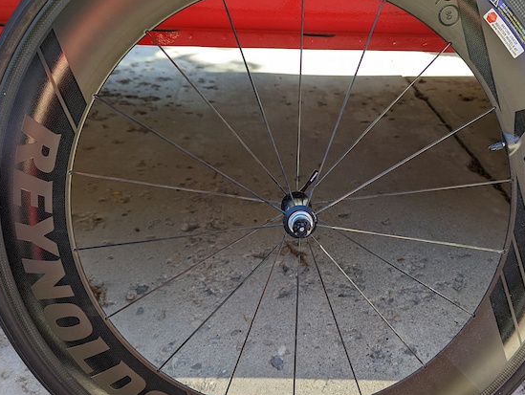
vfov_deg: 40.8
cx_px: 313
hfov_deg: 52.3
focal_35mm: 35
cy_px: 203
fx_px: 531
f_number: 1.85
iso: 37
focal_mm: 6.81
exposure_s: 1/164
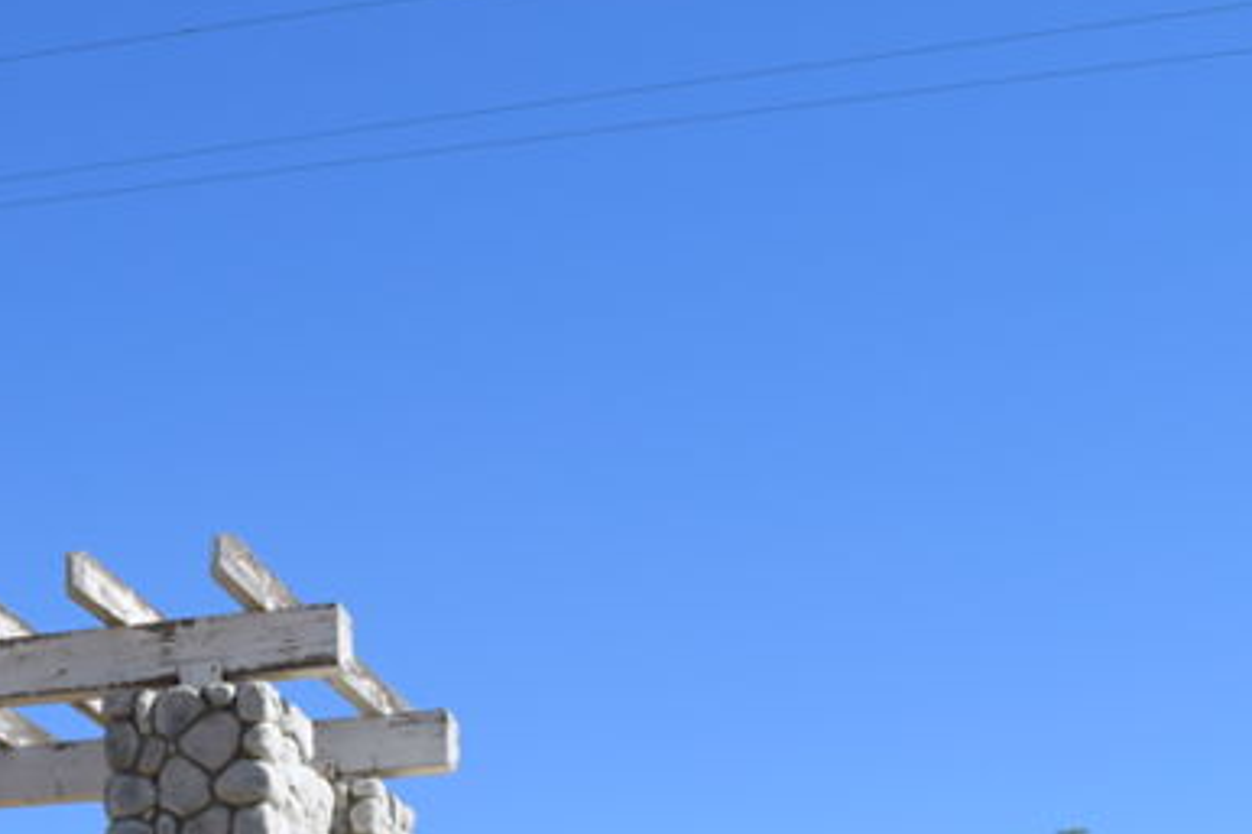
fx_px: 2920
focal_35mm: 84
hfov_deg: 21.6
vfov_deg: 16.0
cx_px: -422
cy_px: 785
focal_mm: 18
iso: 200
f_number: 10
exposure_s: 1/400
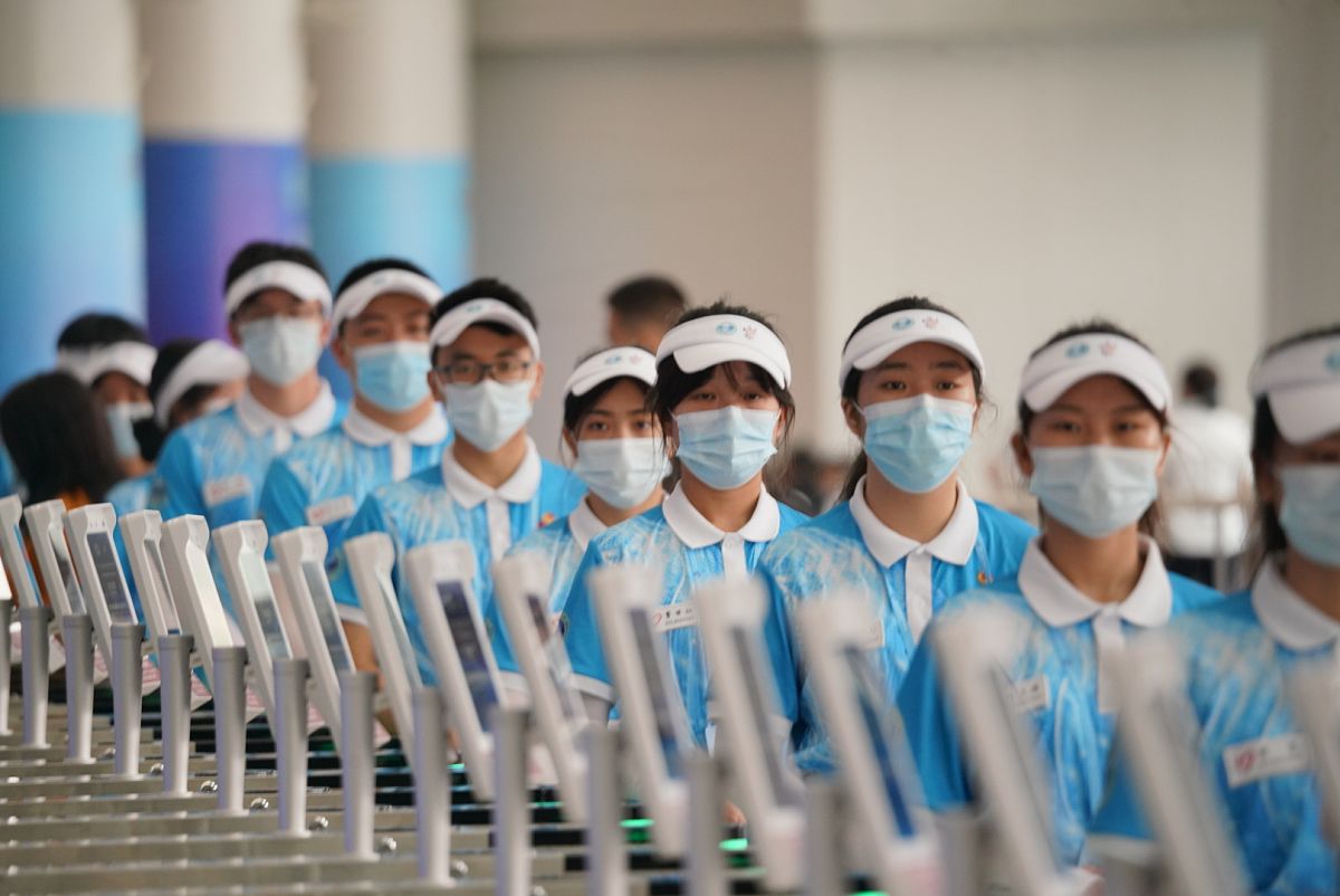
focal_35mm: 400
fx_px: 14899
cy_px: 448
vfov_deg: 3.4
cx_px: 670
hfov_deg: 5.1
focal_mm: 400
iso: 1600
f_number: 6.3
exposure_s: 1/125
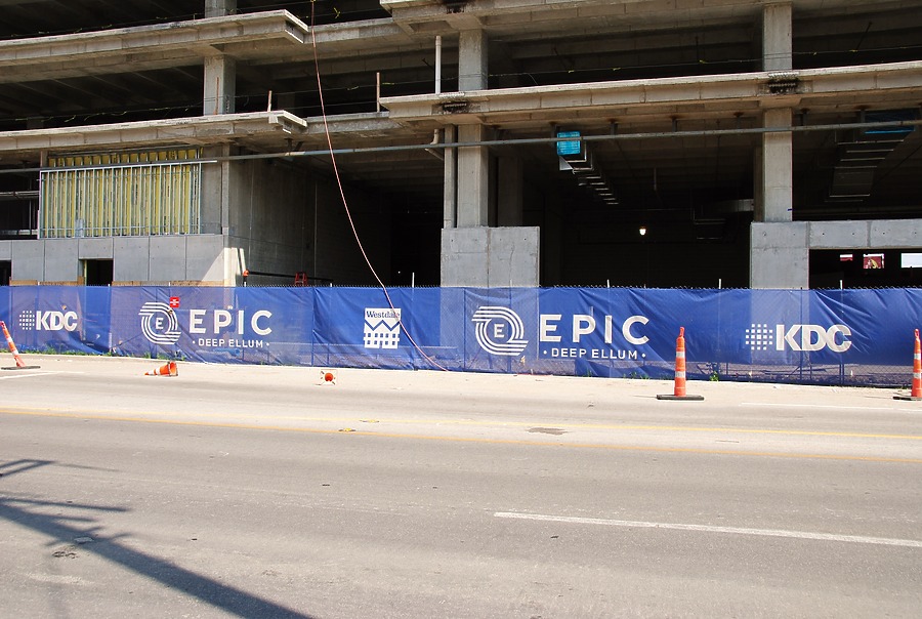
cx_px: 461
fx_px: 847
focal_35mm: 33
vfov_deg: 40.1
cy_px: 310
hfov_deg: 57.1
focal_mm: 22
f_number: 10
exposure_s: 1/250
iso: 200
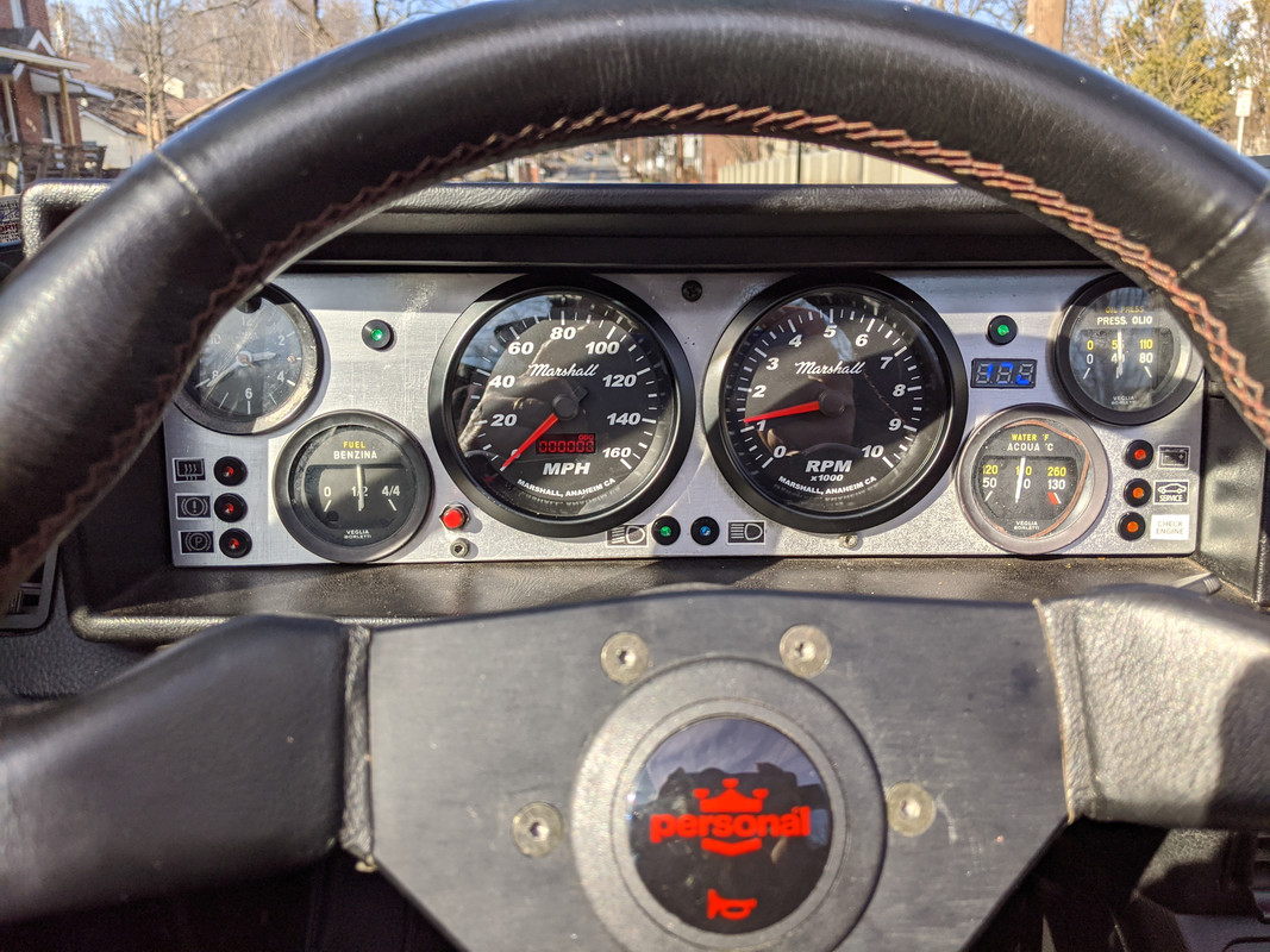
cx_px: 635
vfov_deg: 51.3
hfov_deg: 65.3
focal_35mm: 27
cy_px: 476
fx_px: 990
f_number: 1.8
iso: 65
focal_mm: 4.44
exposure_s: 1/1675
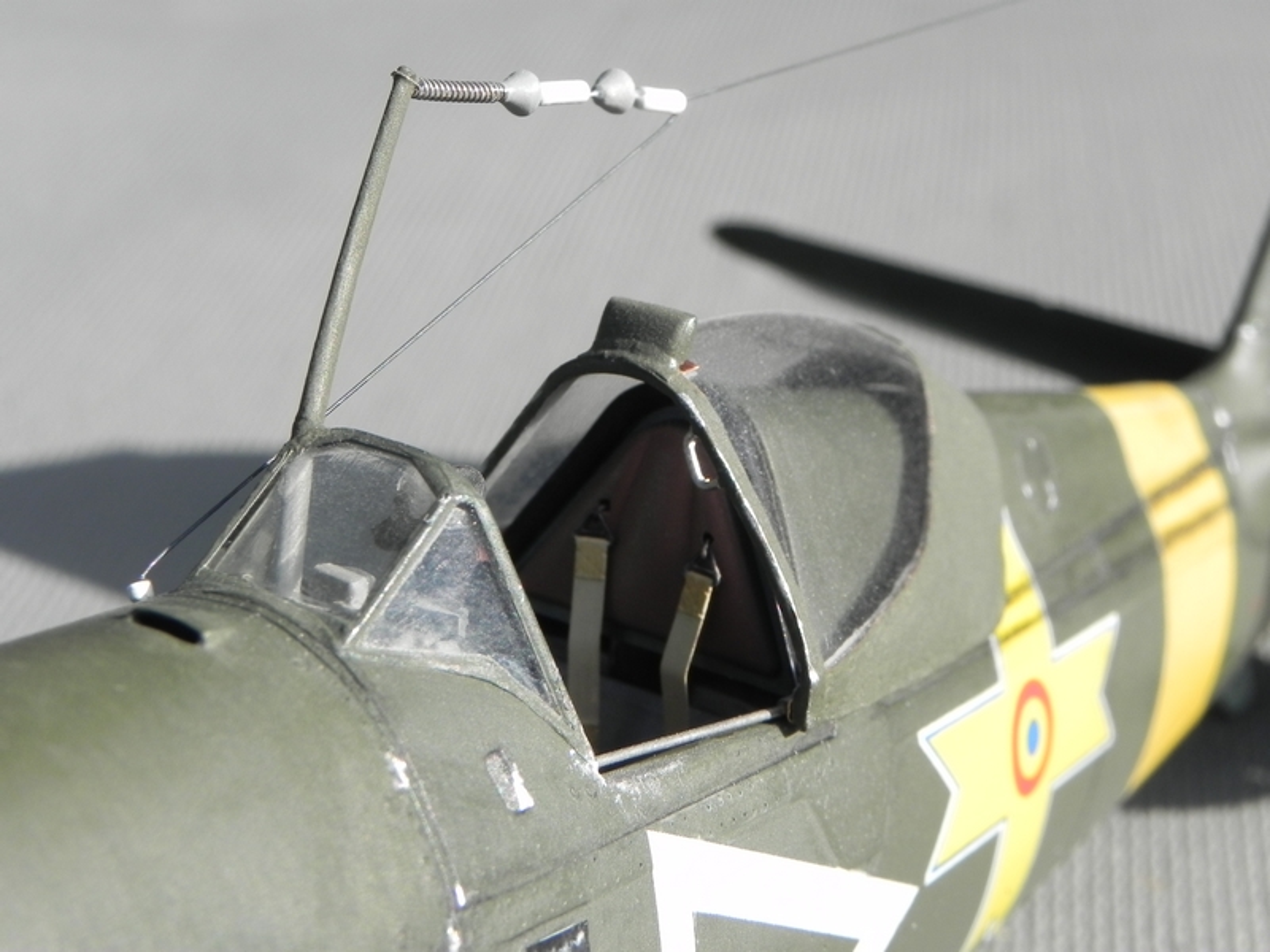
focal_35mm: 75
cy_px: 476
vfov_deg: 19.6
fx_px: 2752
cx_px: 635
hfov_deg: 26.0
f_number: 6.3
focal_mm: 13.4
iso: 160
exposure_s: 1/310
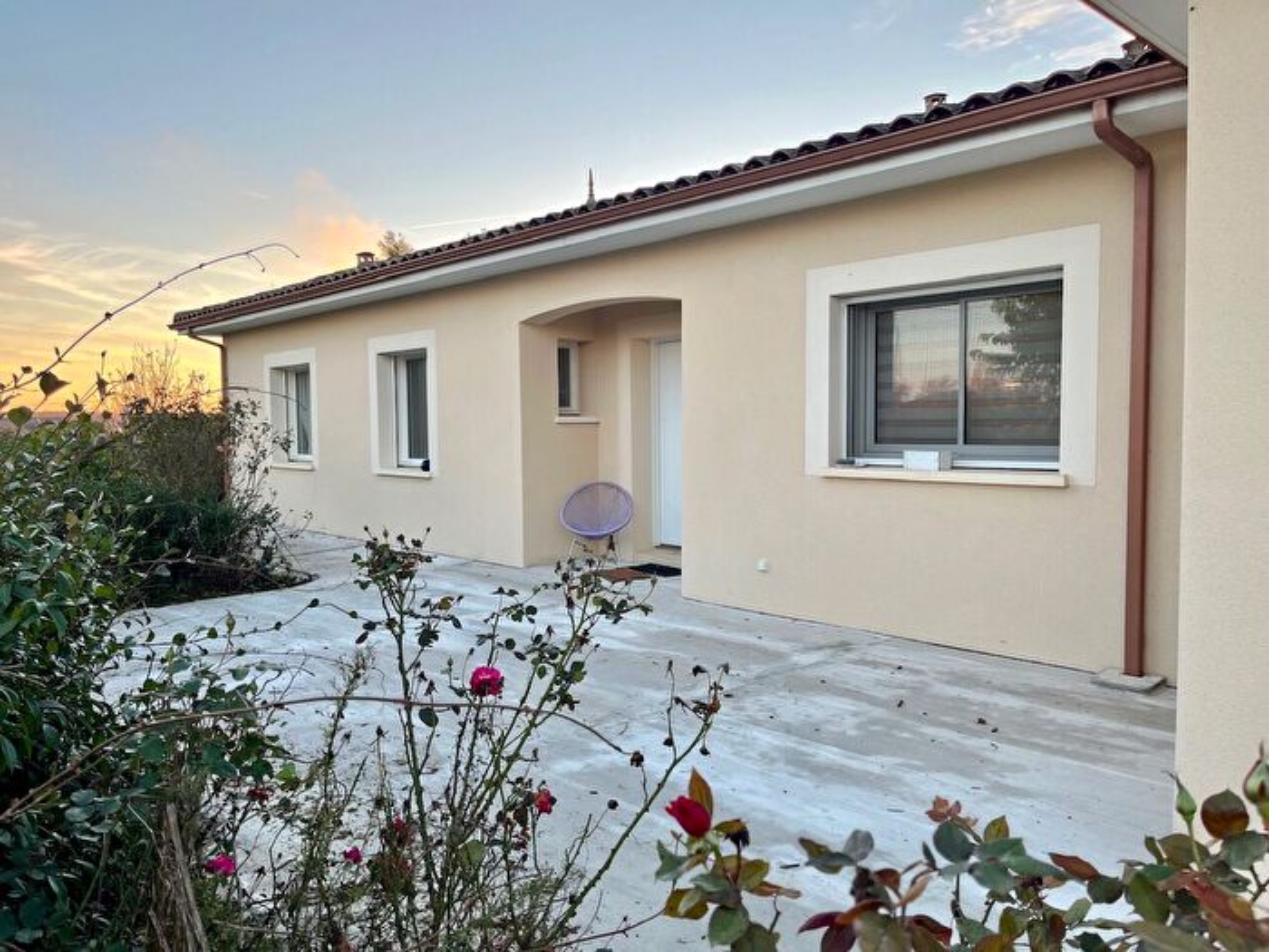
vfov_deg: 53.1
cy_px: 476
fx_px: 953
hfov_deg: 67.3
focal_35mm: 26
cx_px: 634
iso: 50
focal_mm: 5.1
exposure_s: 1/200
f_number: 1.6
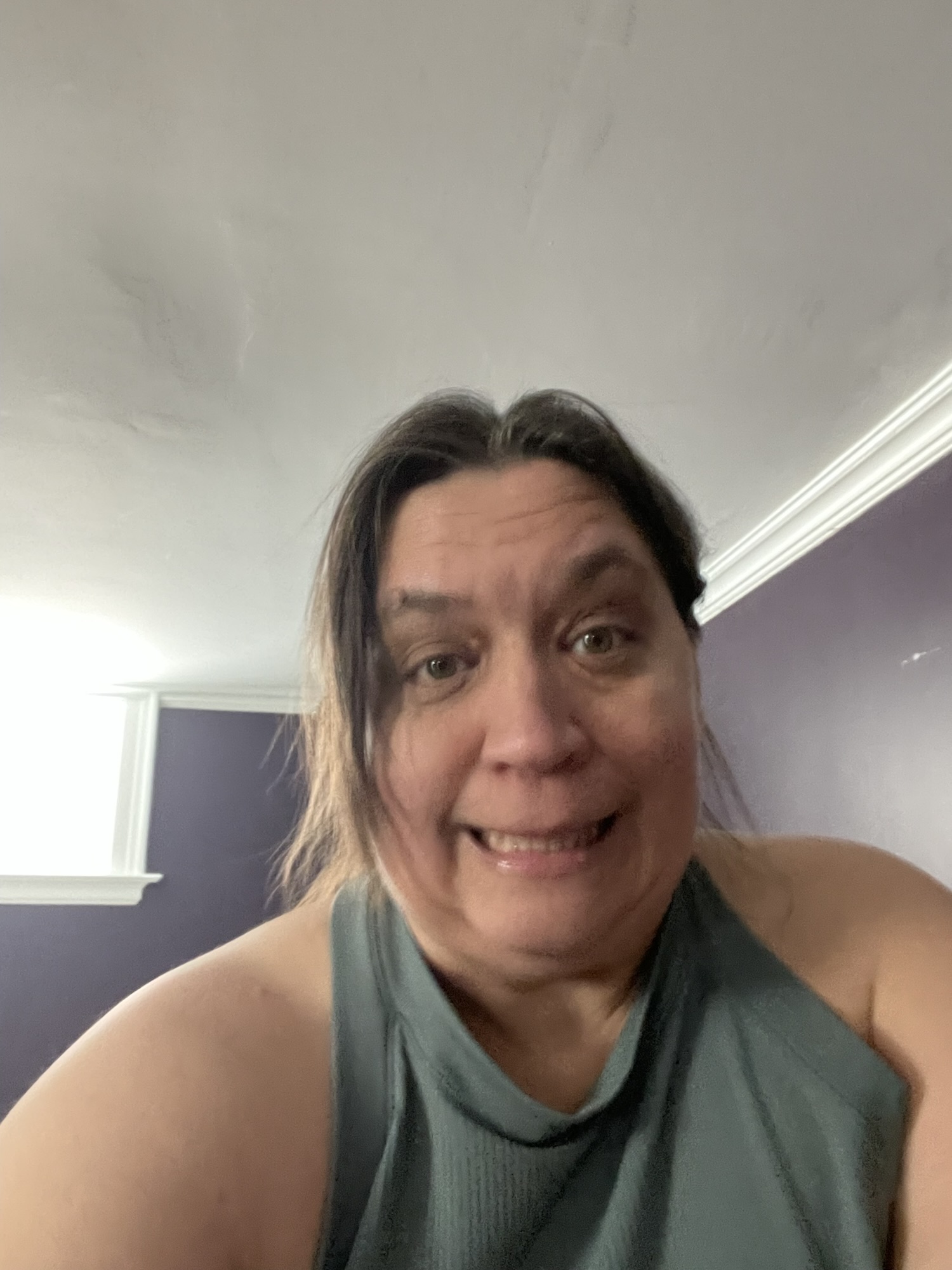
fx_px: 1100
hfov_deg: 46.8
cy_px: 635
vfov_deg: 60.0
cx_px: 476
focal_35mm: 30
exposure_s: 1/15
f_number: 2.2
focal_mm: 2.71
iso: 1000
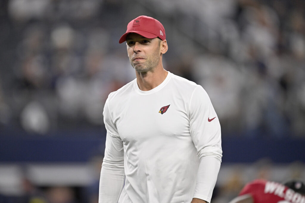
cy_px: 102
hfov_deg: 3.7
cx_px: 152
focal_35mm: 560
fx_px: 4745
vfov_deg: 2.5
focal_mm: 560
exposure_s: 1/1250
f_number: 4
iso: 2500
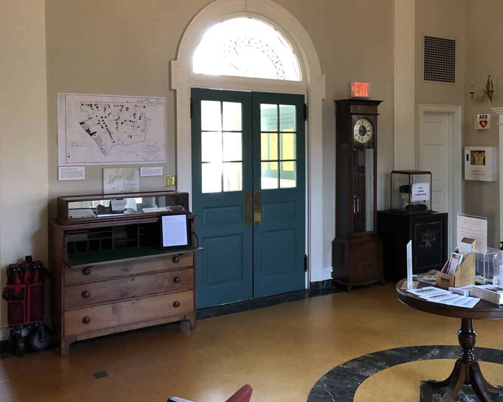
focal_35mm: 37
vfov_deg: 39.9
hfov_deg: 48.2
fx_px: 551
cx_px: 340
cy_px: 157
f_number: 1.8
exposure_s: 1/15
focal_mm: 3.99
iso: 80
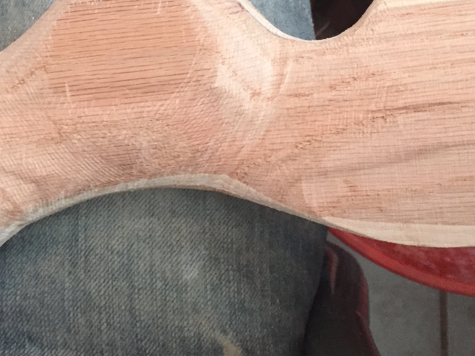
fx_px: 796
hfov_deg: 33.2
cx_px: 233
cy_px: 82
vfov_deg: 24.9
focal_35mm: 58
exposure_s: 1/15
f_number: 2.2
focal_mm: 4.15
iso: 320
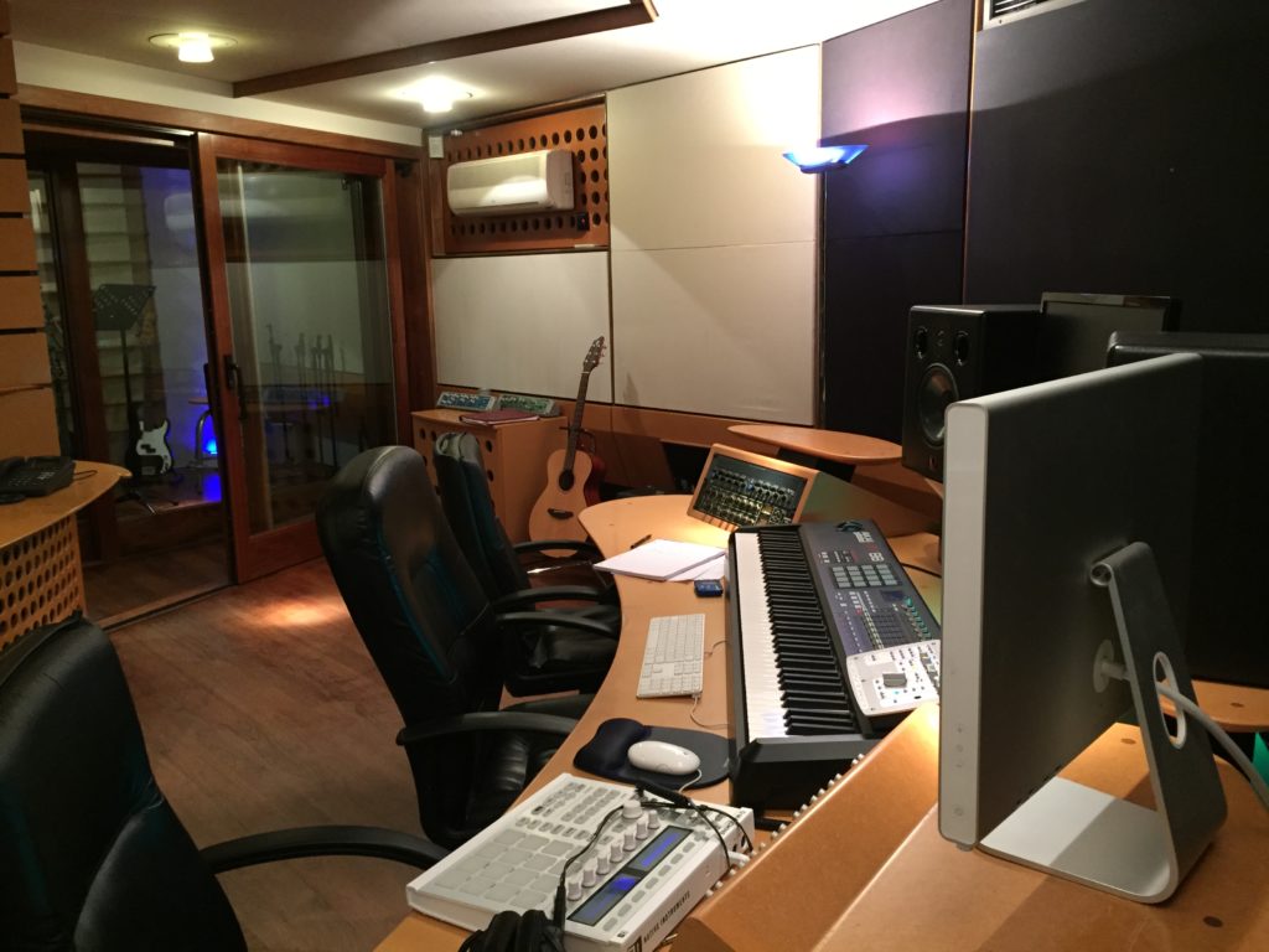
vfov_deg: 48.2
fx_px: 1063
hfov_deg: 61.7
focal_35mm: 29
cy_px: 476
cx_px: 634
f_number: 2.2
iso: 200
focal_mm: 4.15
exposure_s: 1/30
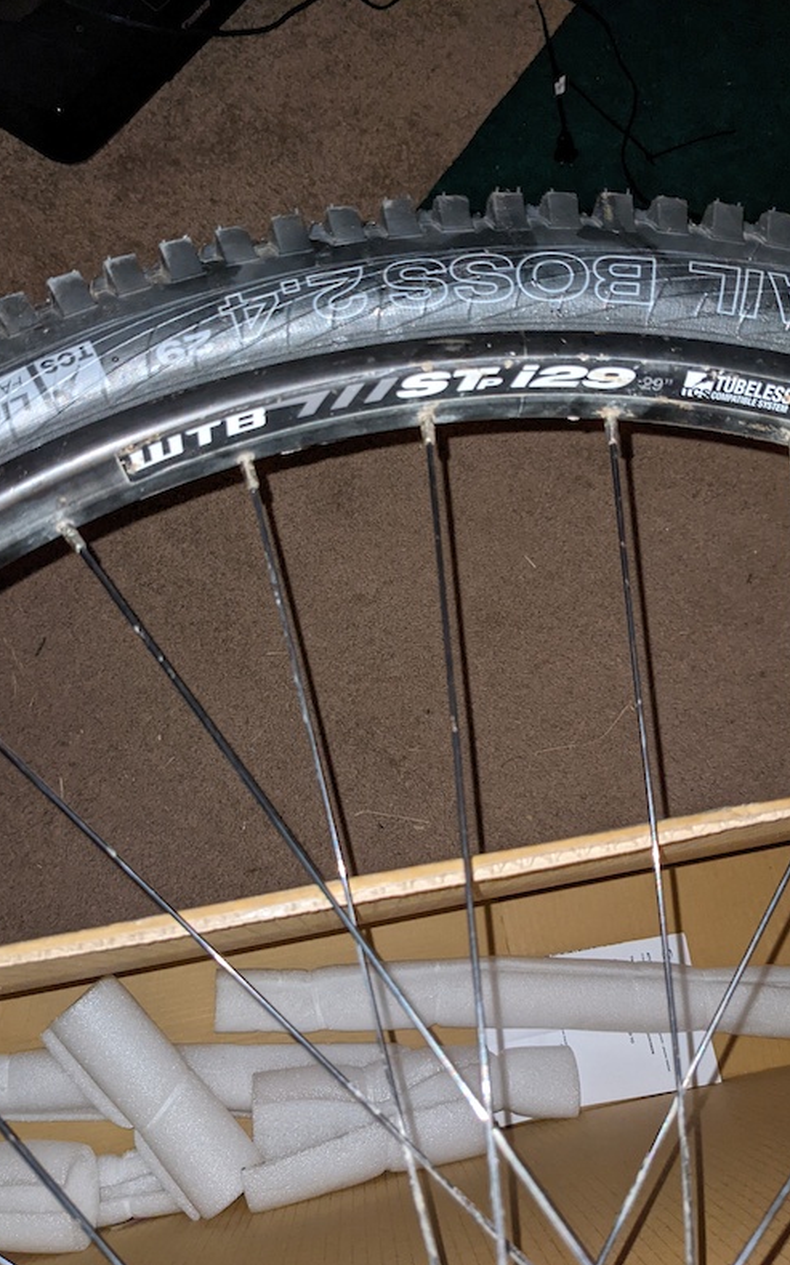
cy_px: 636
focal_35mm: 29
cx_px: 383
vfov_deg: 64.7
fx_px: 1000
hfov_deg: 43.1
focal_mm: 4.38
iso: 388
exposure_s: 1/40
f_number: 1.73
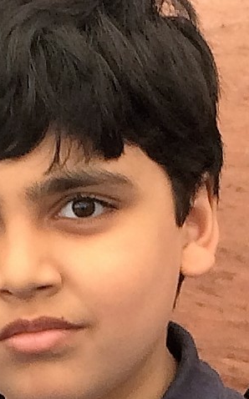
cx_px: 58
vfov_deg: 46.2
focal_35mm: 43
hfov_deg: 29.3
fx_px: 468
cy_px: 212
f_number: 2.2
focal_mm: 4.15
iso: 50
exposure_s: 1/100
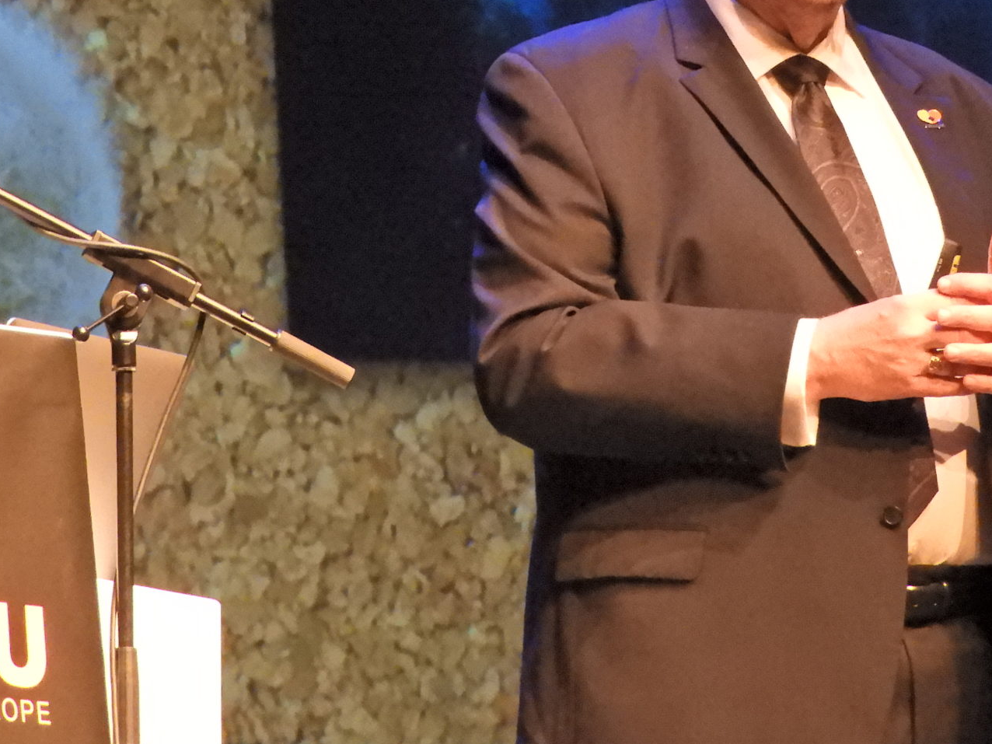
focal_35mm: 361
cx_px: 638
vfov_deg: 4.1
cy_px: 46
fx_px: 10345
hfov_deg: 5.5
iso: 1600
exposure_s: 1/30
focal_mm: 32.2
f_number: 5.3
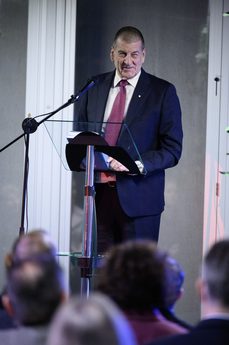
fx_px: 1911
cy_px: 172
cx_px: 114
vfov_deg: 10.3
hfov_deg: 6.9
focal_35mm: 200
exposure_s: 1/80
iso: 6400
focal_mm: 200
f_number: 2.8
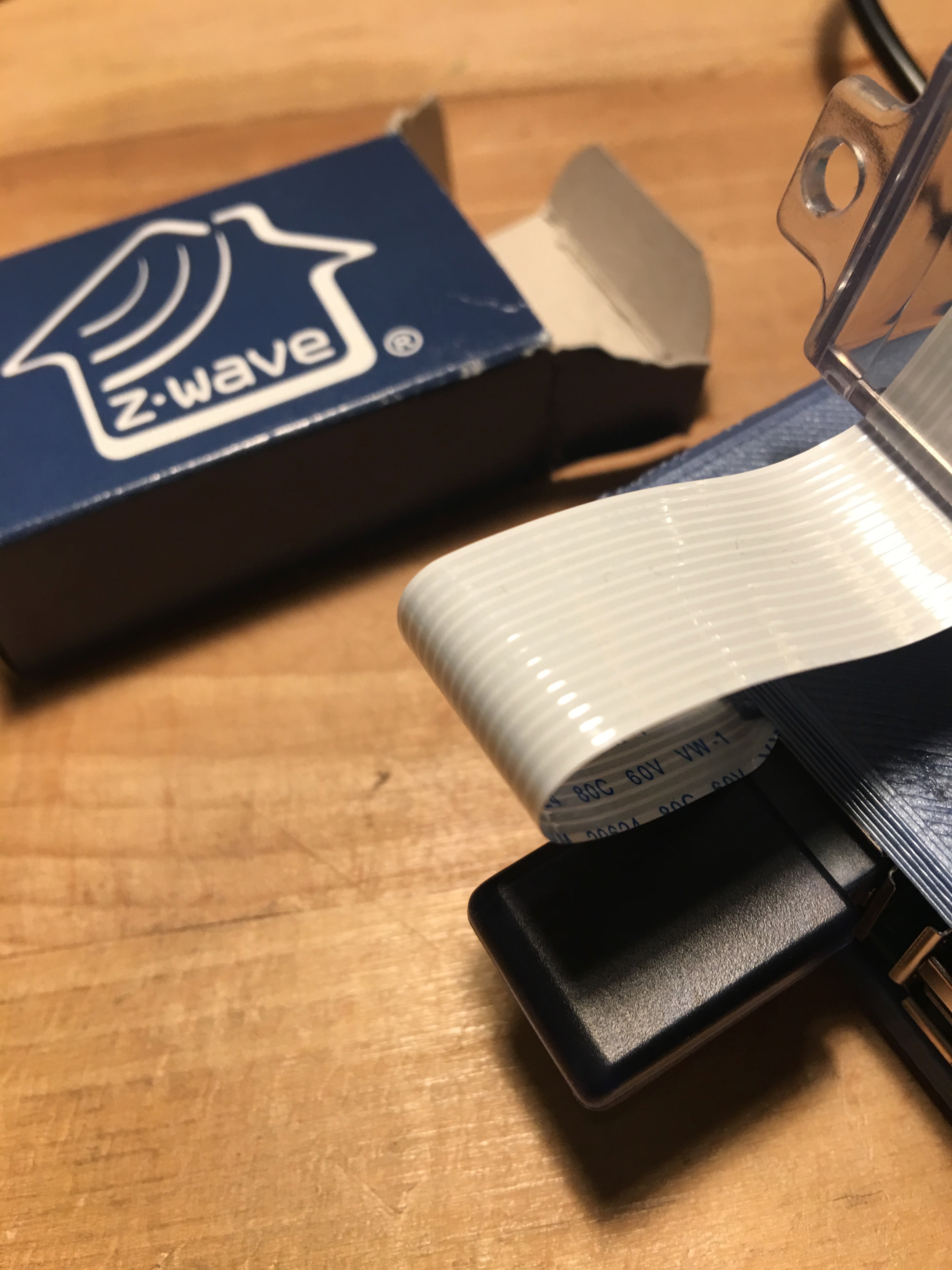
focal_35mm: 29
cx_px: 476
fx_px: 1063
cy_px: 635
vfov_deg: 61.7
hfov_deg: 48.2
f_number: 2.2
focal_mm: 4.15
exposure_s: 1/17
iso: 40
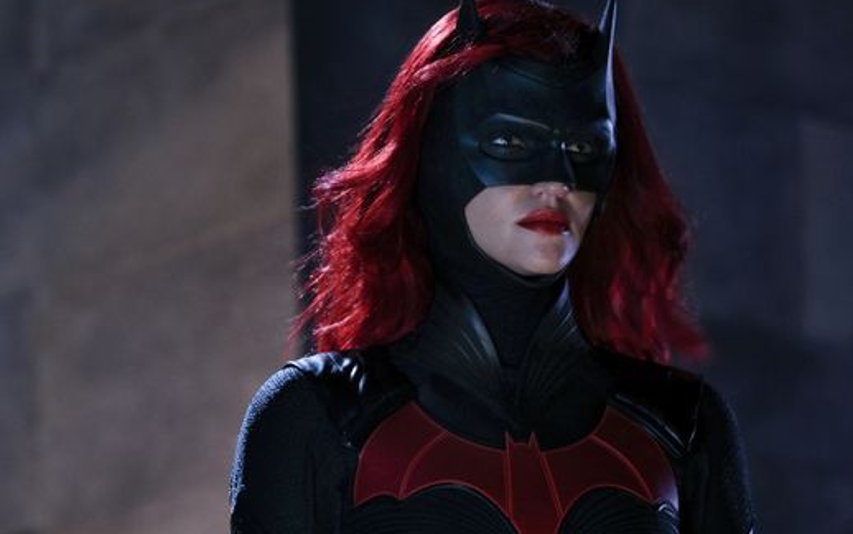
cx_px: 158
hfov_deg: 7.7
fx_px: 6325
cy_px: 388
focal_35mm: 272
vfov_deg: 4.8
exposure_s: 1/60
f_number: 2
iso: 640
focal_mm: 90
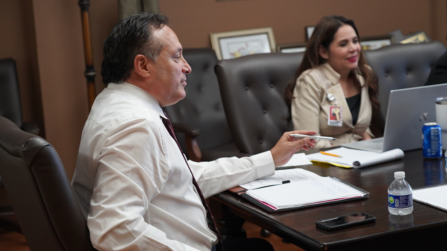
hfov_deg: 30.2
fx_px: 829
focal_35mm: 70
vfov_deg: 17.2
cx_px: 225
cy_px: 126
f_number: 4
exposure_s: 1/160
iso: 2500
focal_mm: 66
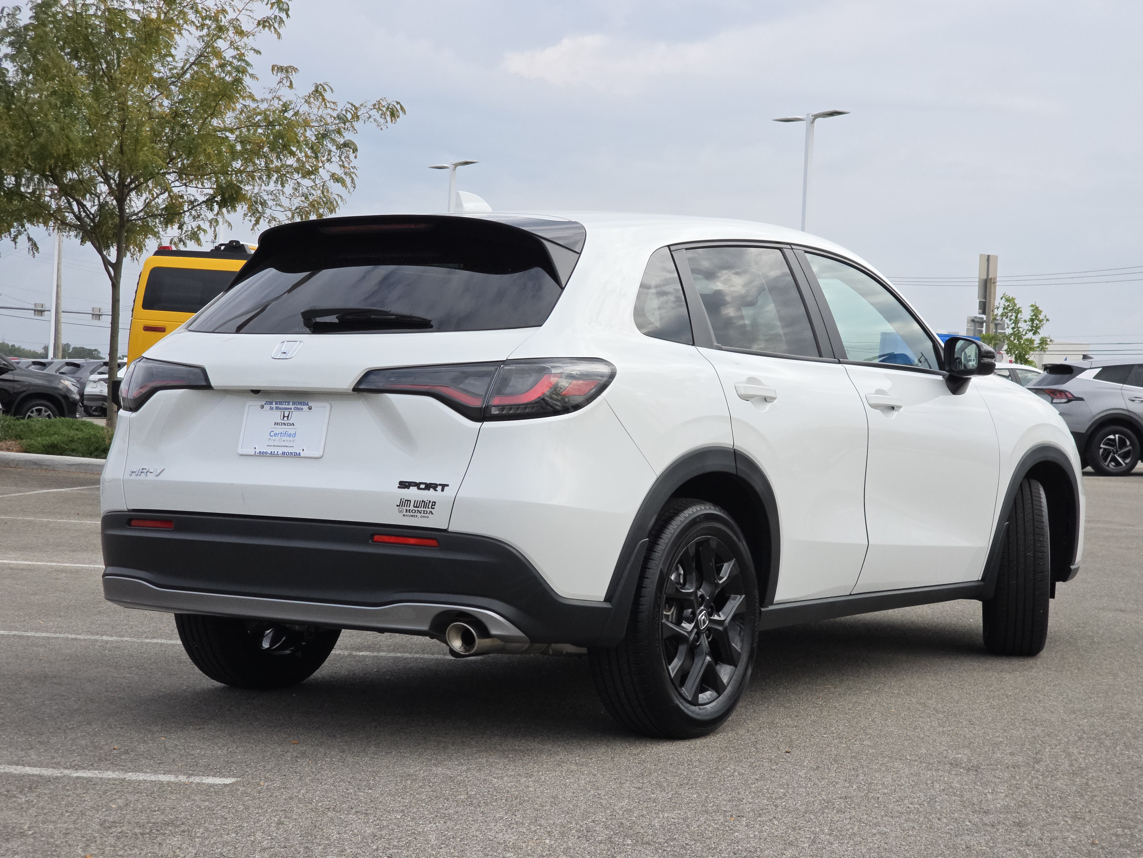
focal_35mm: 69
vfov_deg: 21.3
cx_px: 572
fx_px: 2278
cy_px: 429
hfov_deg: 28.2
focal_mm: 7.9
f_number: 2.4
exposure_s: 1/1108
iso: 50
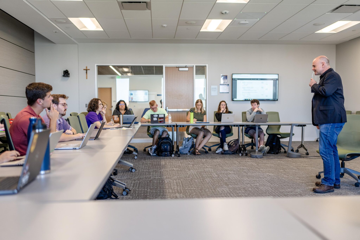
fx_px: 350
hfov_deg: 54.4
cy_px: 120
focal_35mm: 35
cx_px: 180
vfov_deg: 37.8
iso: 160
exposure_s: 1/250
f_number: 1.4
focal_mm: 35
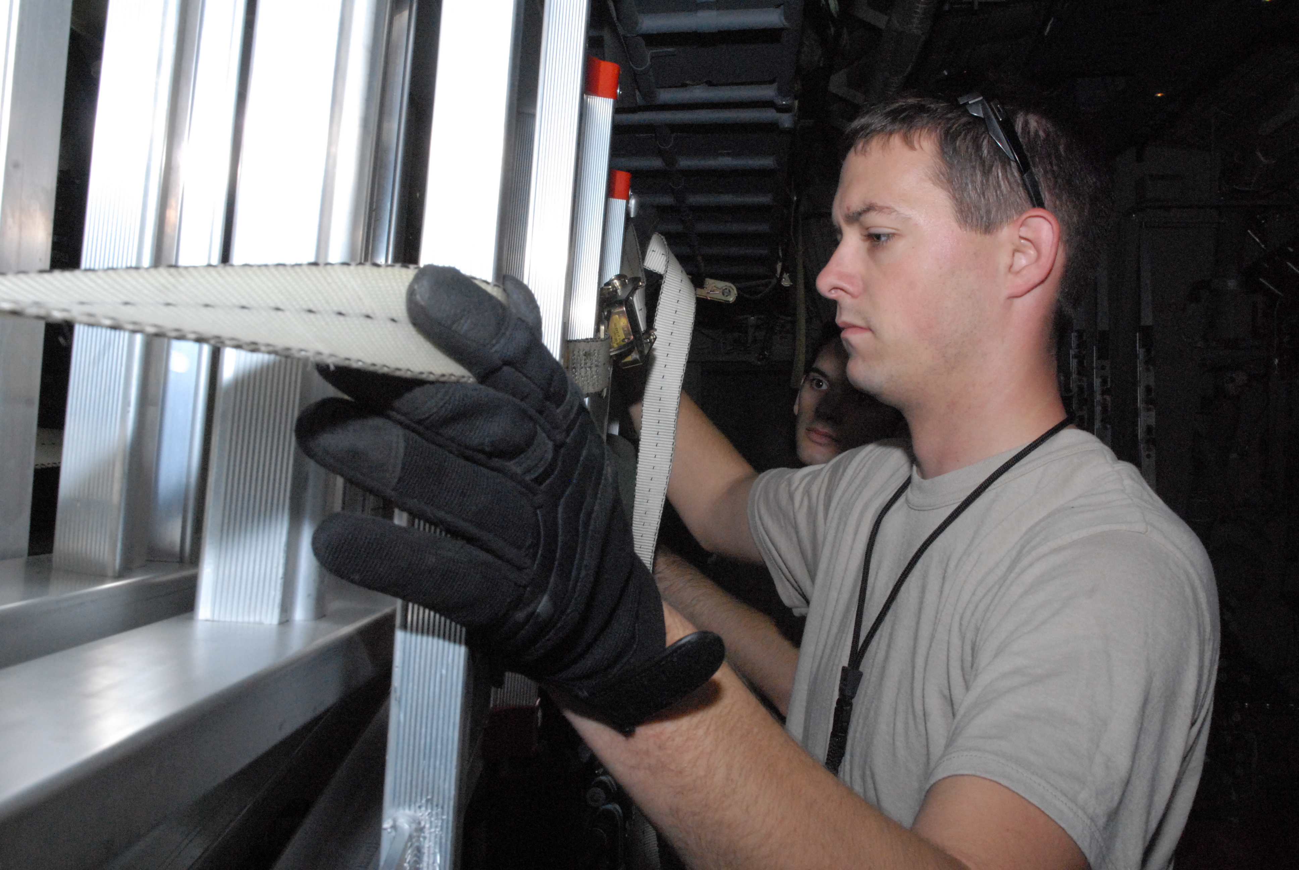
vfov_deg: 37.0
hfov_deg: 53.1
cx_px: 650
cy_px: 435
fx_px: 1301
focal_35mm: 36
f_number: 16
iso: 1600
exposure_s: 1/250
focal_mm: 24
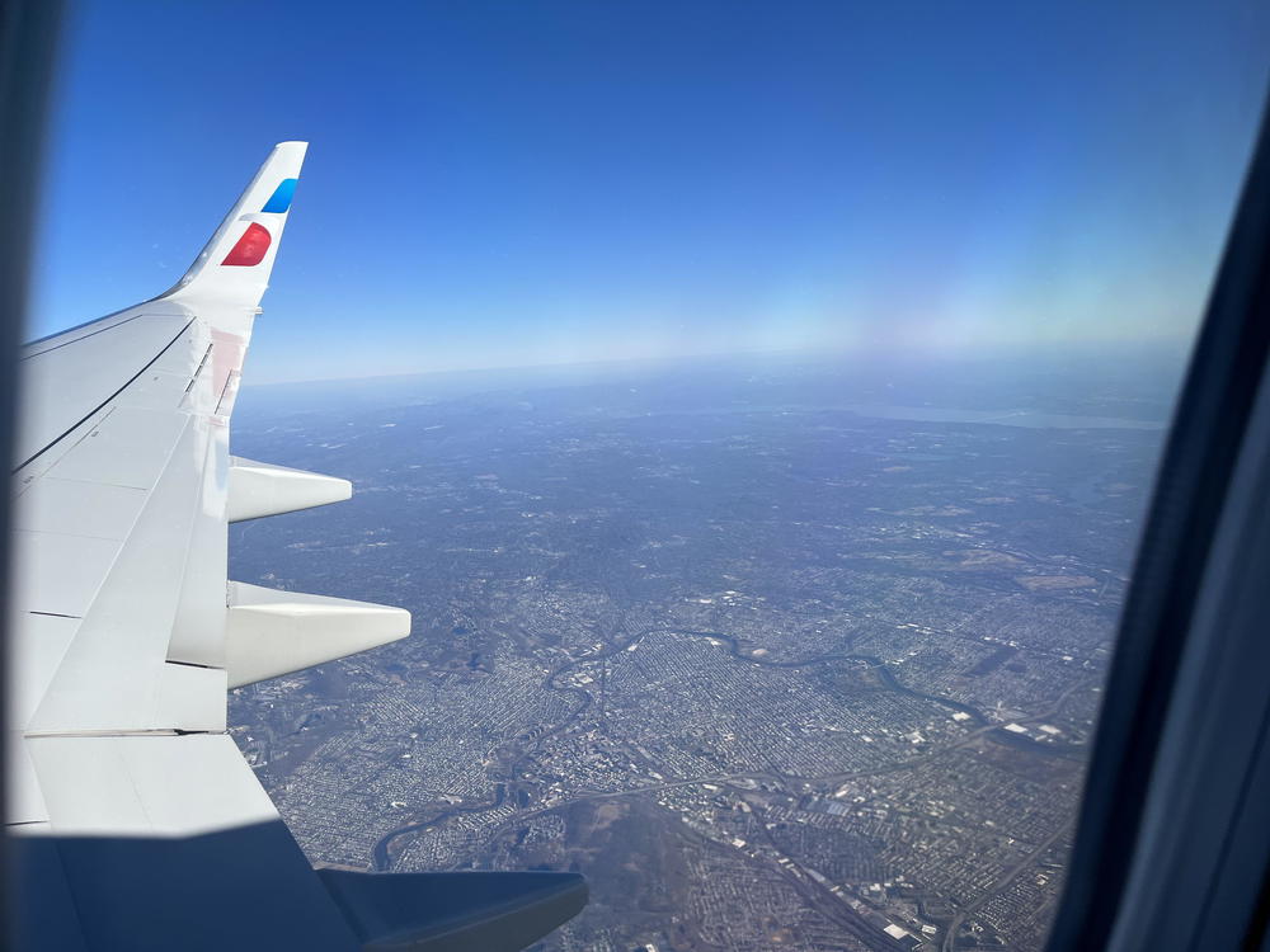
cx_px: 635
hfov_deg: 67.3
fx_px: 954
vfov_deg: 53.1
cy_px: 476
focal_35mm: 26
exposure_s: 1/2967
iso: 50
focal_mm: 5.1
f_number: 1.6
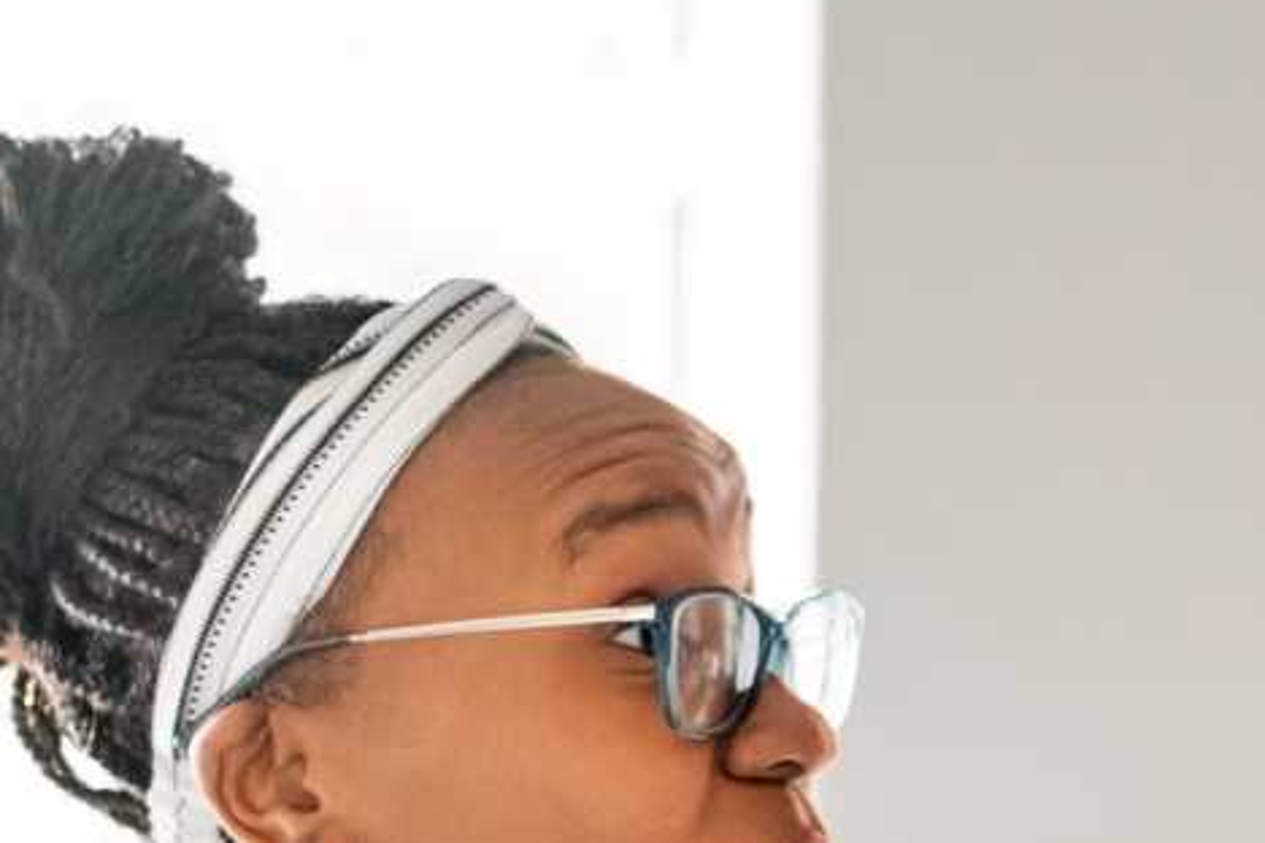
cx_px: 1665
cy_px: 1124
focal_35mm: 219
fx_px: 7695
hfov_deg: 9.2
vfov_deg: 6.2
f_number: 1.8
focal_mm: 50
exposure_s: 1/80
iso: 250
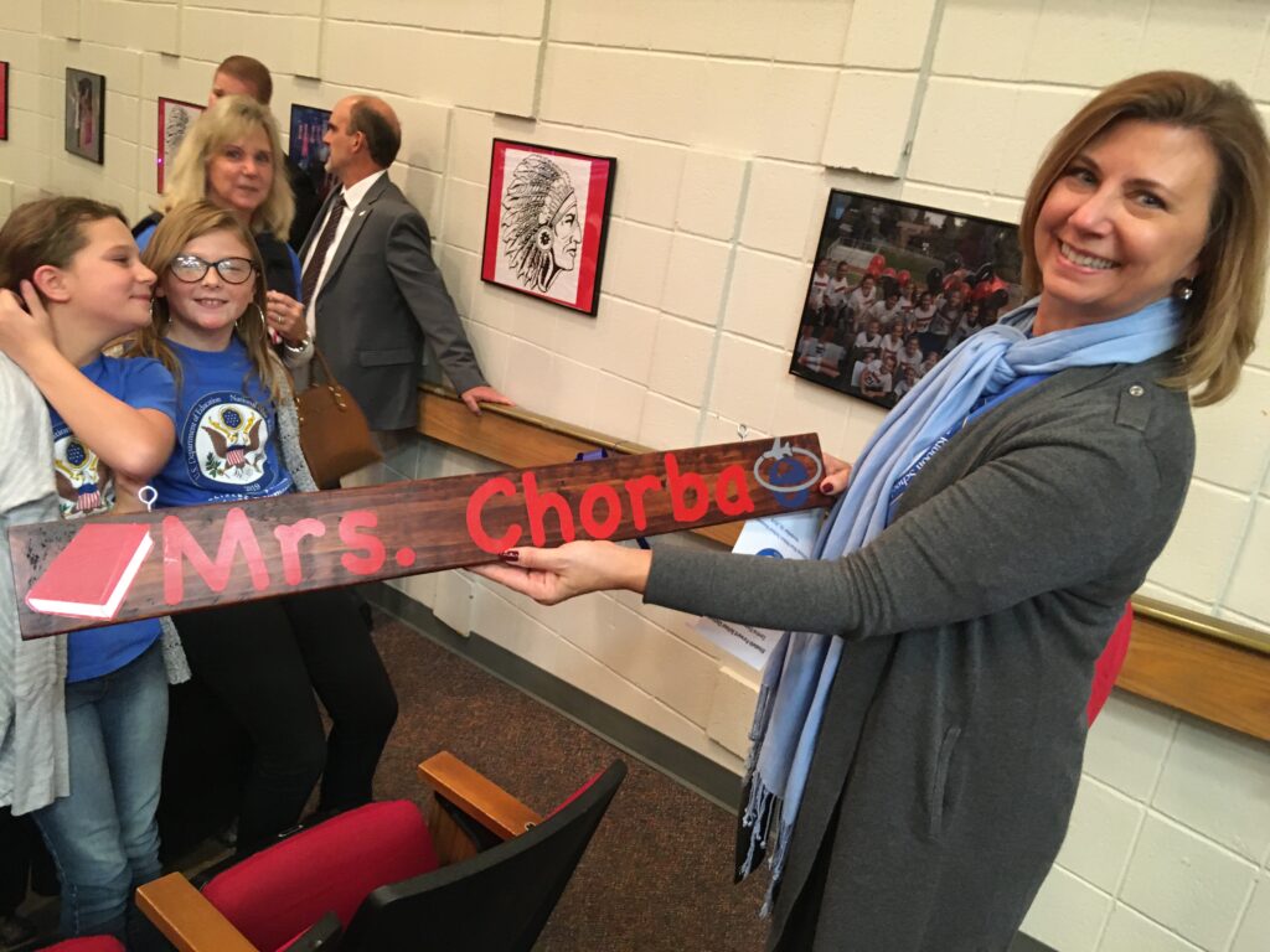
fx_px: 1064
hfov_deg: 61.7
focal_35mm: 29
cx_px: 635
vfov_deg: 48.2
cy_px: 476
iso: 200
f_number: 2.2
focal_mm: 4.15
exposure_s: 1/15
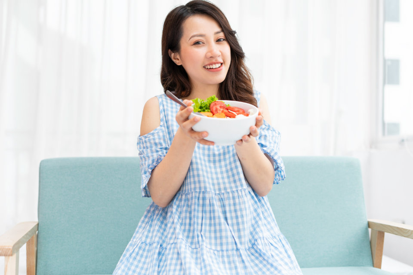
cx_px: 206
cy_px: 138
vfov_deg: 27.0
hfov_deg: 39.6
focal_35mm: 50
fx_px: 574
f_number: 2.5
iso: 160
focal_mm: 50
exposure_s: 1/160
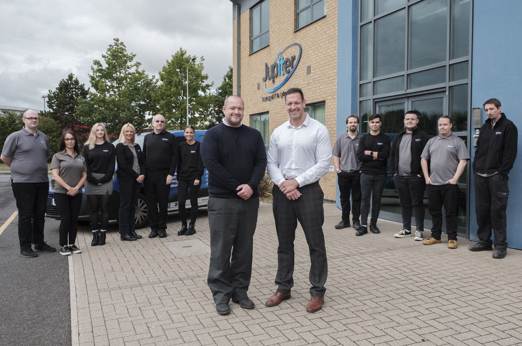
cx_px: 261
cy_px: 173
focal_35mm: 32
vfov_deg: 41.0
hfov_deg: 58.8
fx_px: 463
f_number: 8
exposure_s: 1/160
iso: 320
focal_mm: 21.3
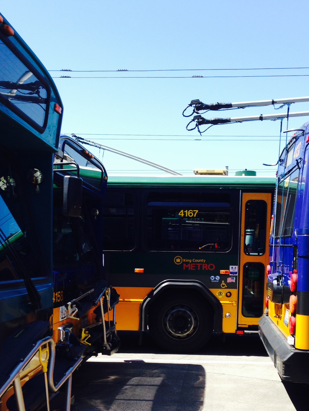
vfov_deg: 40.7
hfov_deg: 31.5
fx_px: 547
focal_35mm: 46
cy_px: 276
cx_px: 182
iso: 50
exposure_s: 1/589
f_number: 2.4
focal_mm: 4.12
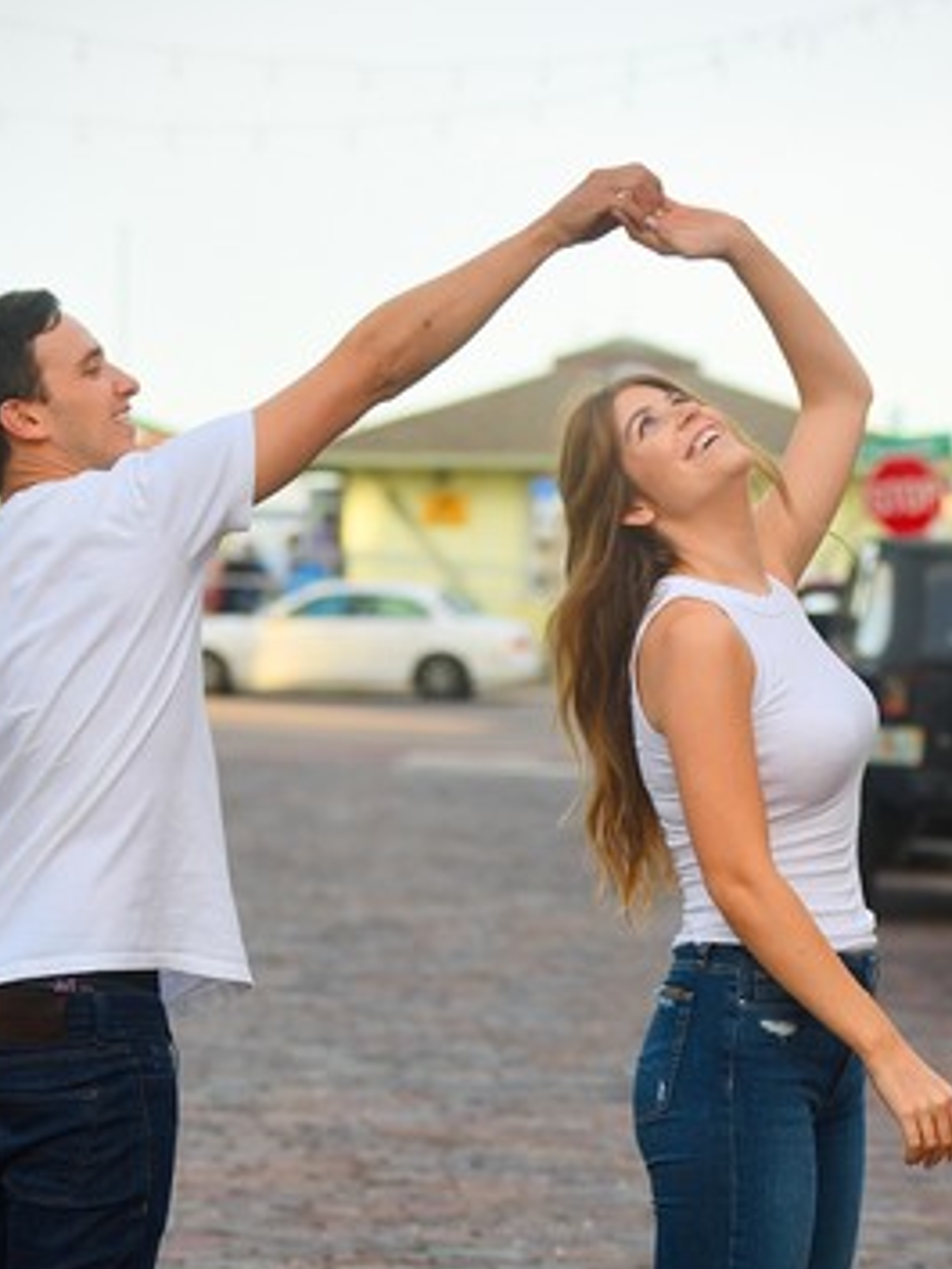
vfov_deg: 14.4
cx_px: 528
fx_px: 5021
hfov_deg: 10.8
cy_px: 875
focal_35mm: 137
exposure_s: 1/320
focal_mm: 70
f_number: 3.2
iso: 100
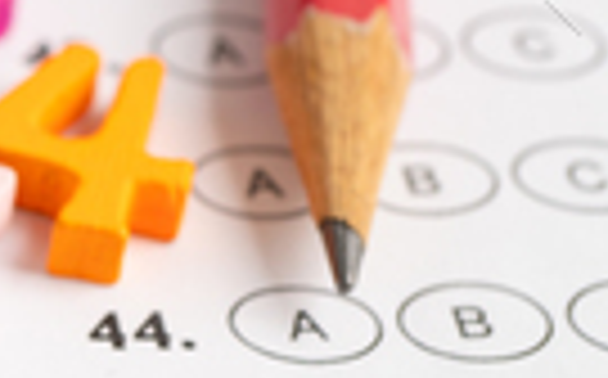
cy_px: -227
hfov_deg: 8.9
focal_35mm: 223
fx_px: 3690
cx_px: -585
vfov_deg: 5.8
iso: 100
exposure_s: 1/80
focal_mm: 50
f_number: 6.3
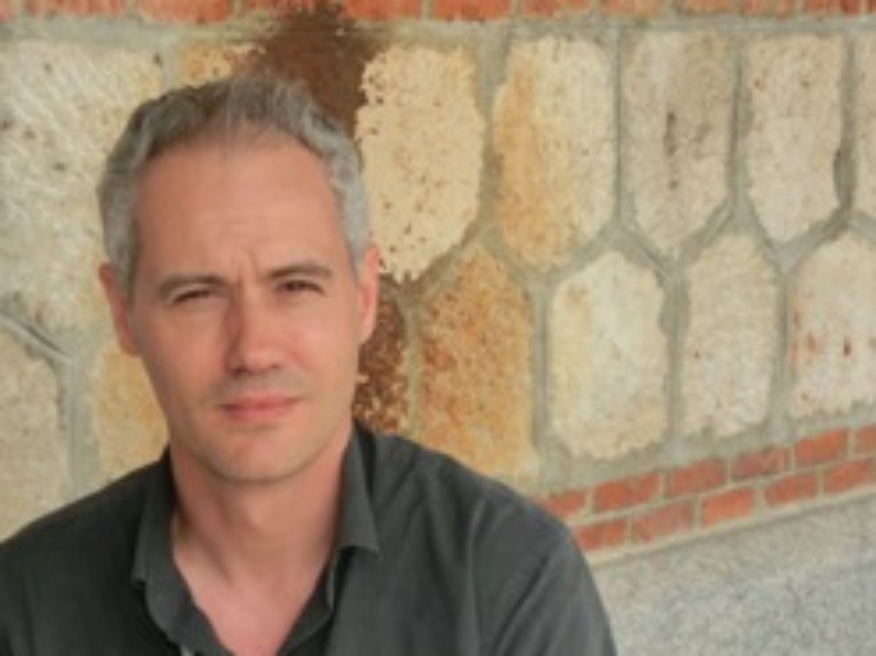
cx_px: 266
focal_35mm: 80
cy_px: 367
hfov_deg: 24.3
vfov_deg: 18.4
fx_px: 2024
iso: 100
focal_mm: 10.11
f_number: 4.5
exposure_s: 1/250
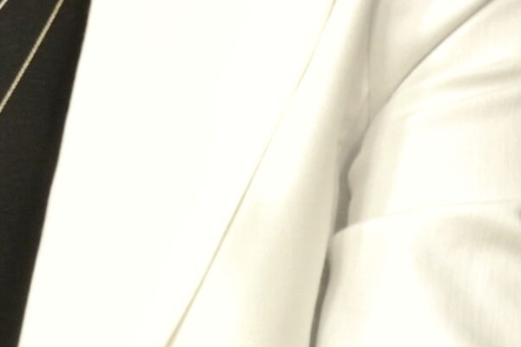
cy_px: -305
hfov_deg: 2.8
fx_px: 10636
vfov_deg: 1.9
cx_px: -43
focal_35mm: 735
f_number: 4.5
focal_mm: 64
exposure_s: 1/30
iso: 560
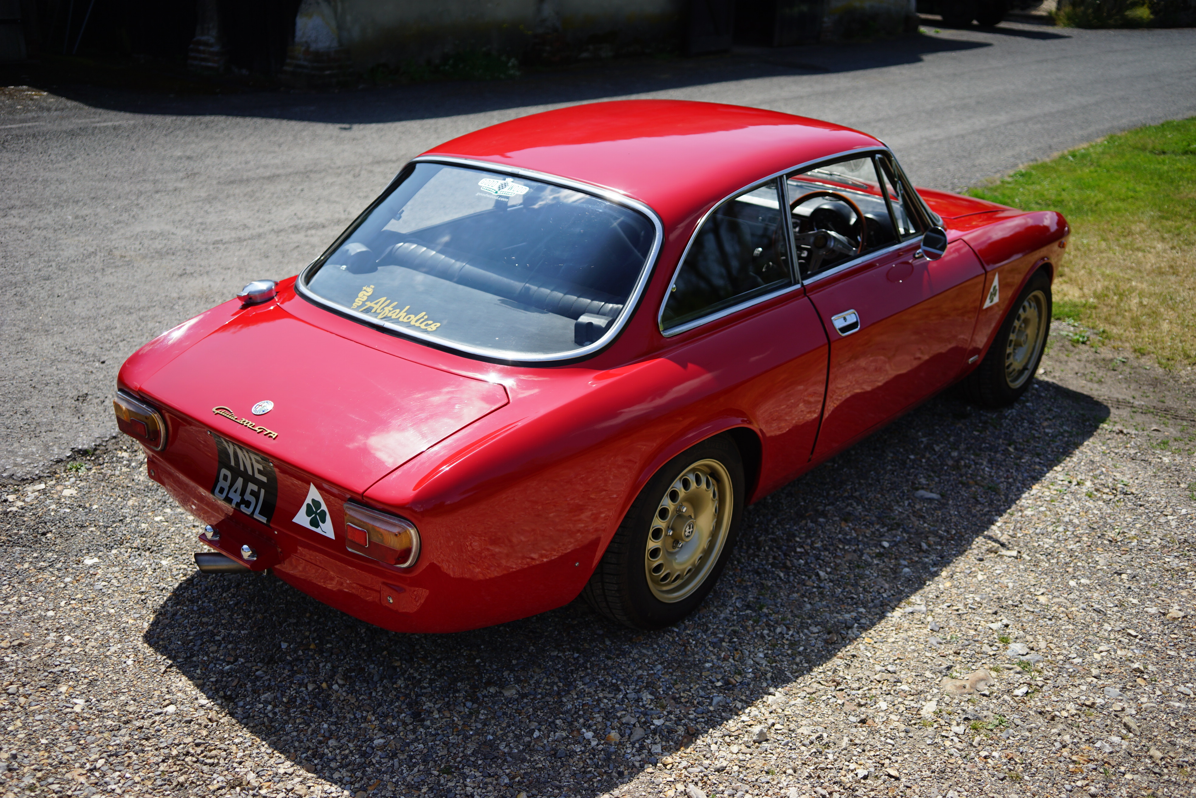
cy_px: 399
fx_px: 1163
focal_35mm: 35
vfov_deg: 37.9
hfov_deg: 54.4
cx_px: 598
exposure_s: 1/1600
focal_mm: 35
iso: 100
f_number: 2.8
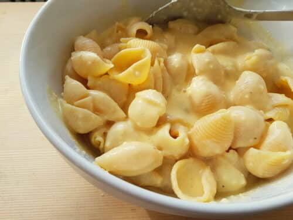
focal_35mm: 26
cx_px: 146
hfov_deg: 67.3
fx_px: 220
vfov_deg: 53.1
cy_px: 110
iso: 40
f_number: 1.7
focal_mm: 4.2
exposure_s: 1/112
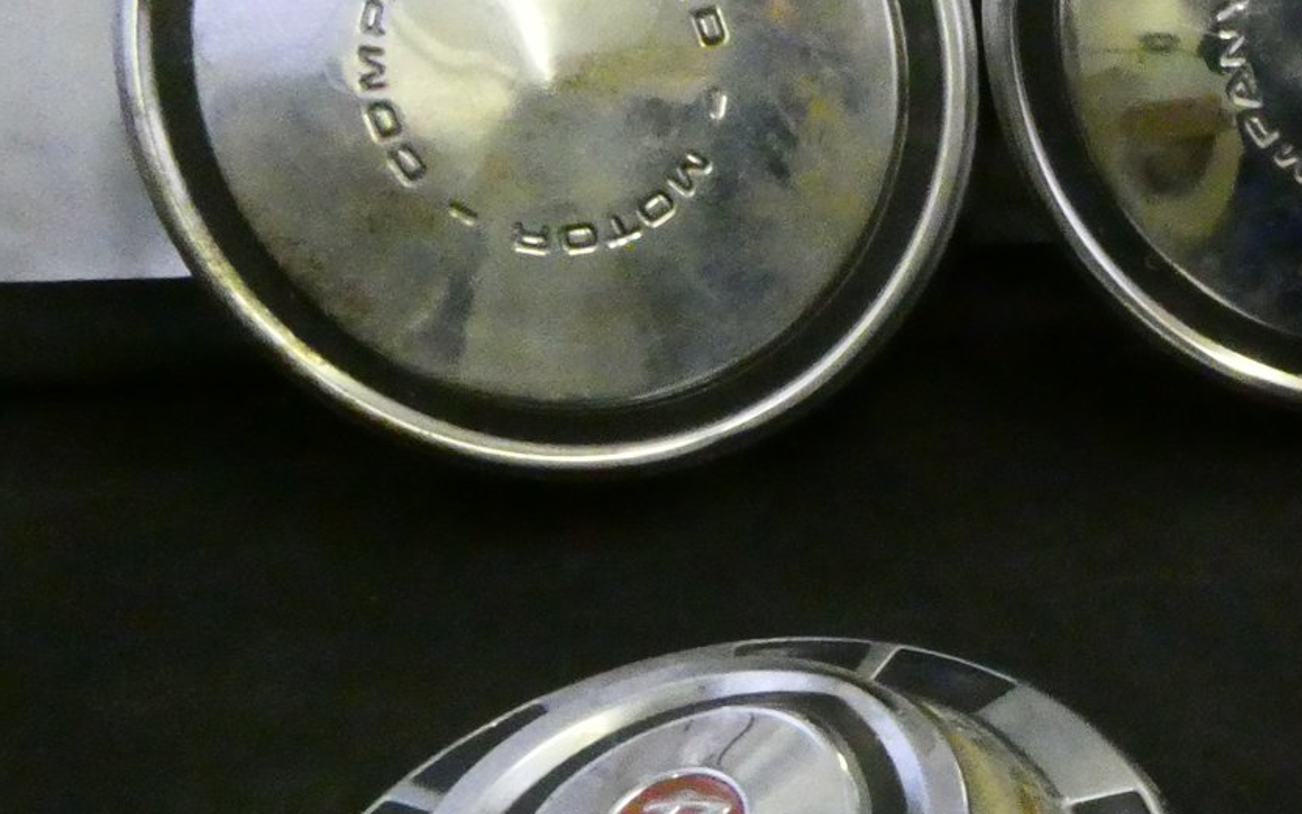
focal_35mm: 61
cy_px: 506
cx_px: 1410
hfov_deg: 30.2
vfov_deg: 21.2
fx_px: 2164
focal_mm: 4.3
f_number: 8
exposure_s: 1/40
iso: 1600
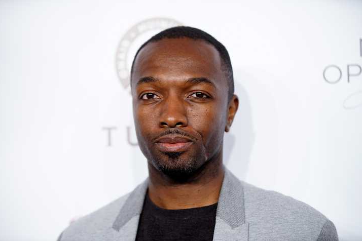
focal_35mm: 111
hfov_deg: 18.4
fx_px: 1116
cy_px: 120
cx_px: 180
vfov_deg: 12.3
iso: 400
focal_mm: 110
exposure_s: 1/100
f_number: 2.8
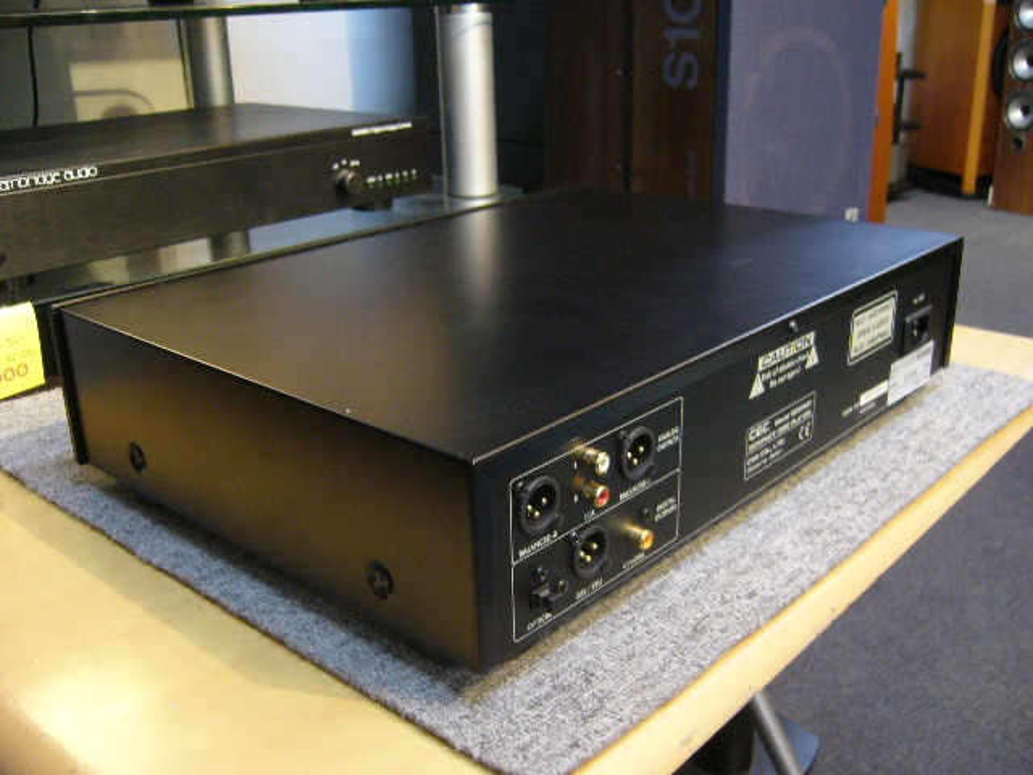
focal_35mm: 35
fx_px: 1044
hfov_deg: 52.6
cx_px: 516
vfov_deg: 40.7
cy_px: 388
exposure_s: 1/8
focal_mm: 5.8
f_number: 2.8
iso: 200
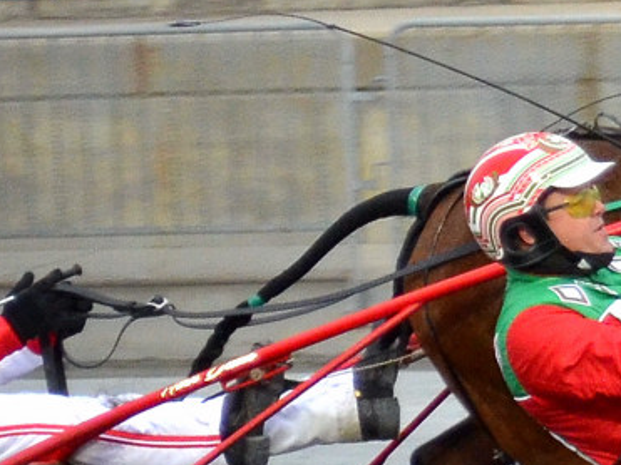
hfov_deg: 5.0
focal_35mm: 382
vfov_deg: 3.9
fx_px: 6851
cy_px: 372
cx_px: 1466
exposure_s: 1/500
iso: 1250
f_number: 5.6
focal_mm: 48
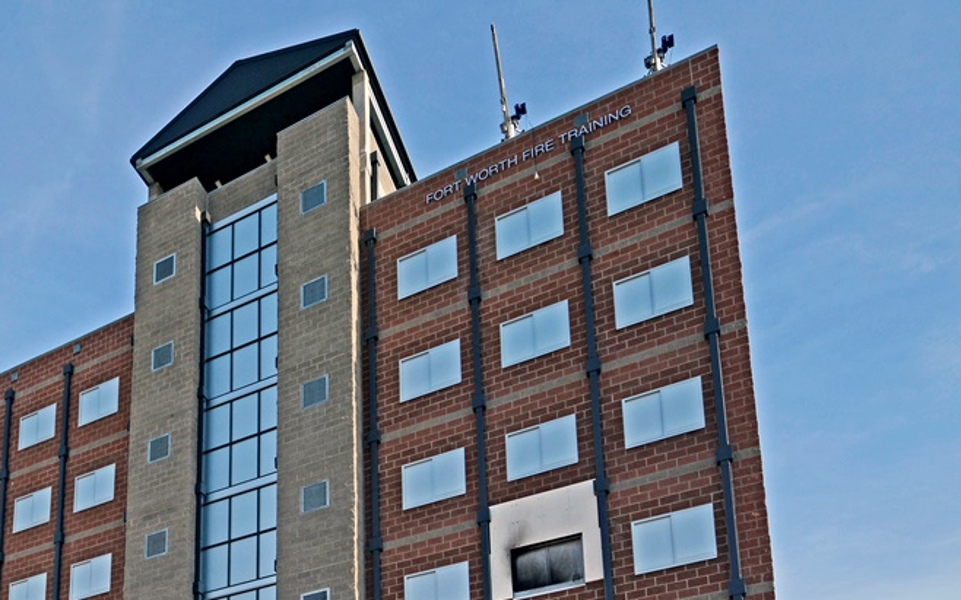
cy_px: 538
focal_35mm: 31
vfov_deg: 37.9
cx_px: 71
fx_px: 812
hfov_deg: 52.6
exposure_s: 1/160
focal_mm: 16
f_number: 7.1
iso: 100
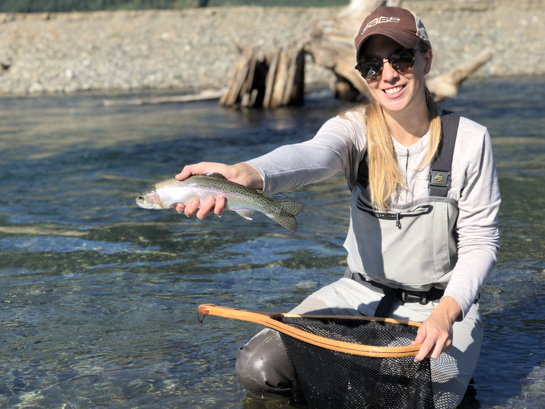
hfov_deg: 33.2
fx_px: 913
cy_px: 205
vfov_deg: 25.2
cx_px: 268
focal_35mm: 58
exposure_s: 1/917
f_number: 2.8
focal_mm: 6.6
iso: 20
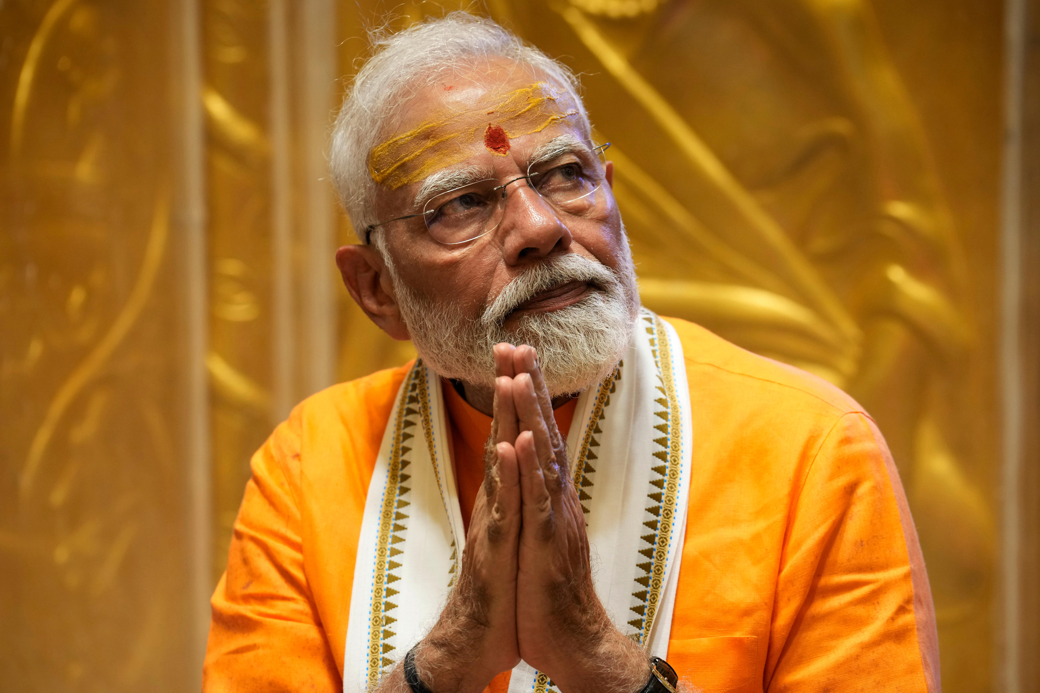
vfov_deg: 6.9
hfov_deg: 10.3
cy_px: 346
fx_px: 5777
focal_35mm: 200
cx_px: 520
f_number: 5
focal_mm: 200
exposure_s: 1/250
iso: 2000
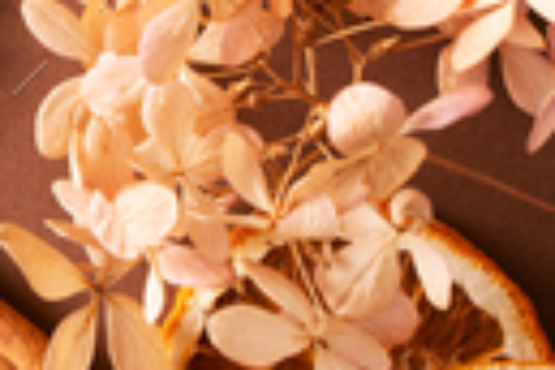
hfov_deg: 6.0
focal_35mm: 342
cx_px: -293
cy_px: -67
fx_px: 5272
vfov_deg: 4.0
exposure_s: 1/125
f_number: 7.1
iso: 100
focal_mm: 75
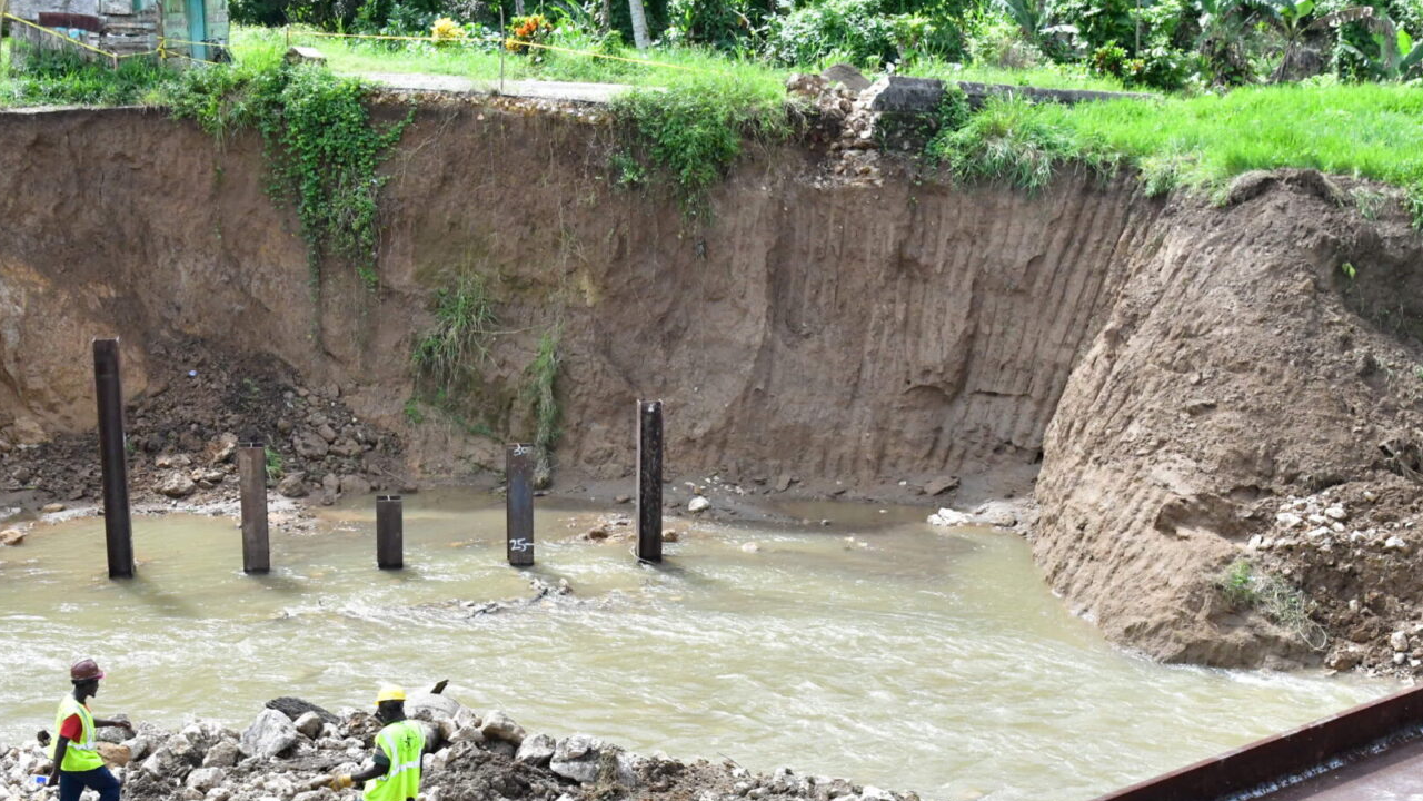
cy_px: 568
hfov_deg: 36.5
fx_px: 2151
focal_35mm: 57
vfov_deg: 21.0
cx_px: 595
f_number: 9
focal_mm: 34
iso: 3200
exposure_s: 1/1250
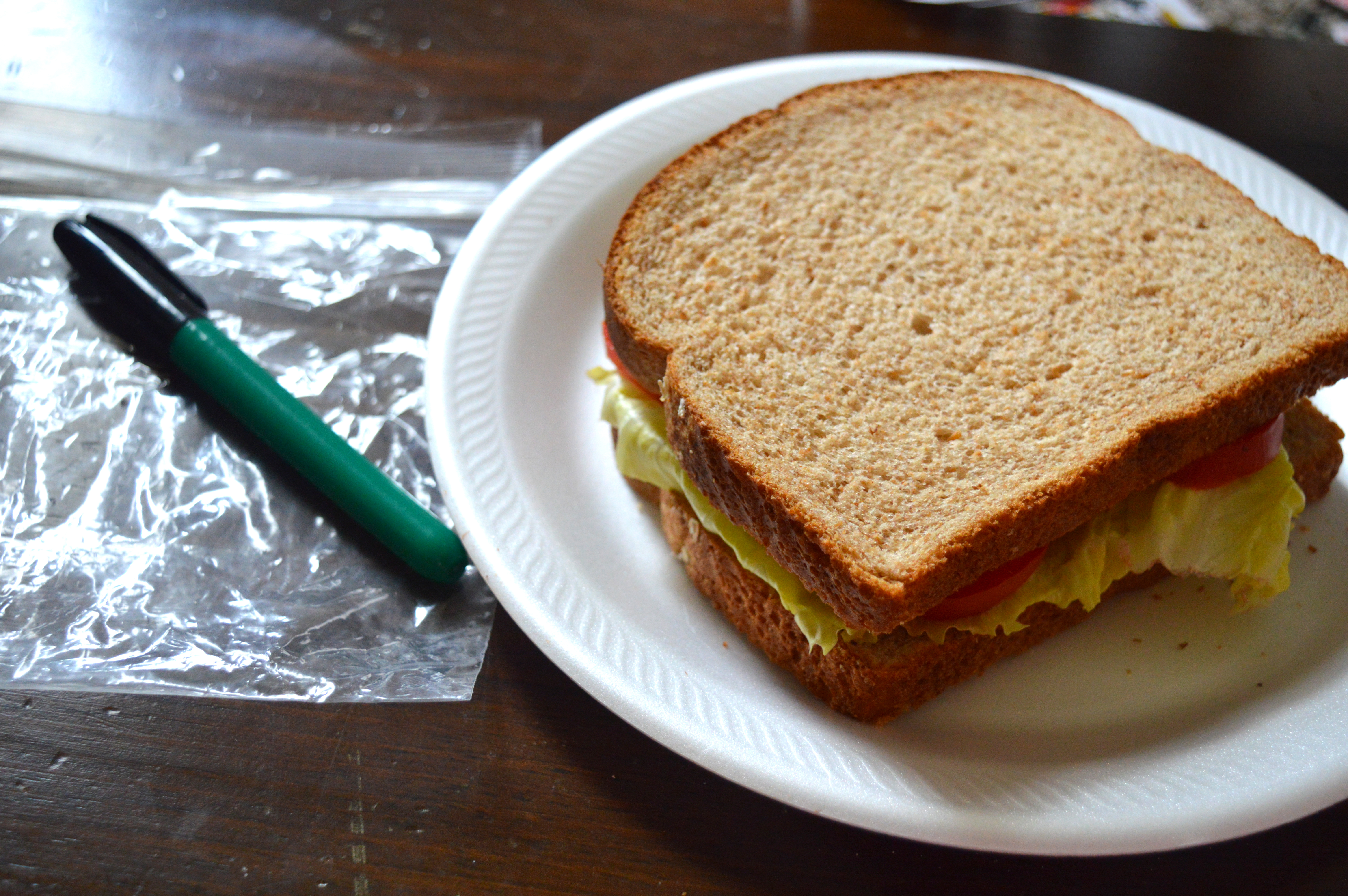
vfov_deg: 29.8
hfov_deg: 43.6
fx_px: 1683
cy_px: 448
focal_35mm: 45
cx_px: 674
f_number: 4.2
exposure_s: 1/60
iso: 1100
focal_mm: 30
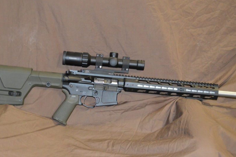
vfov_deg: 18.6
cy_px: 71
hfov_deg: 27.7
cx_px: 107
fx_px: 478
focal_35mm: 73
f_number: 4.8
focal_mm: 38
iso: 2500
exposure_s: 1/60
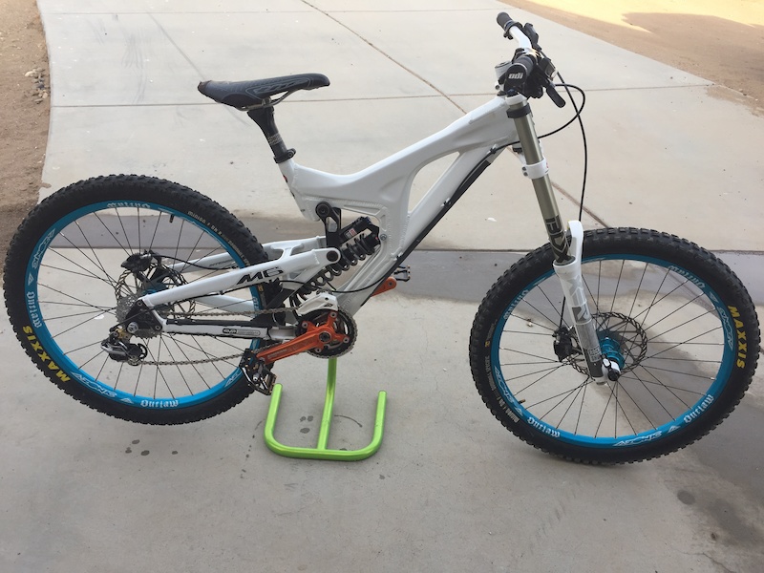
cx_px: 382
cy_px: 286
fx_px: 640
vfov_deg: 48.2
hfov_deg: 61.7
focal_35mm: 29
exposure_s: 1/527
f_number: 2.2
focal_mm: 4.15
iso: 32
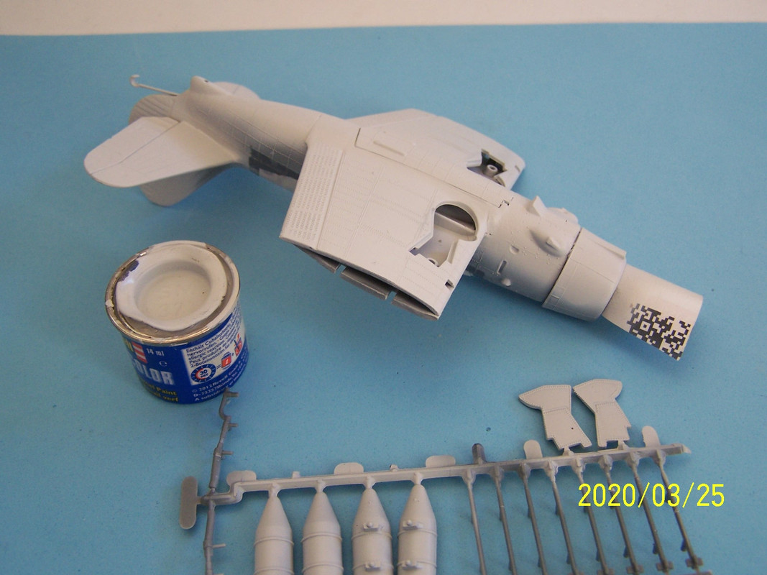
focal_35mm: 38
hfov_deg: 49.0
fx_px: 842
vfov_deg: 37.7
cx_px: 384
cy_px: 288
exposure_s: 1/30
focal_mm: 6.3
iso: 140
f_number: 2.8
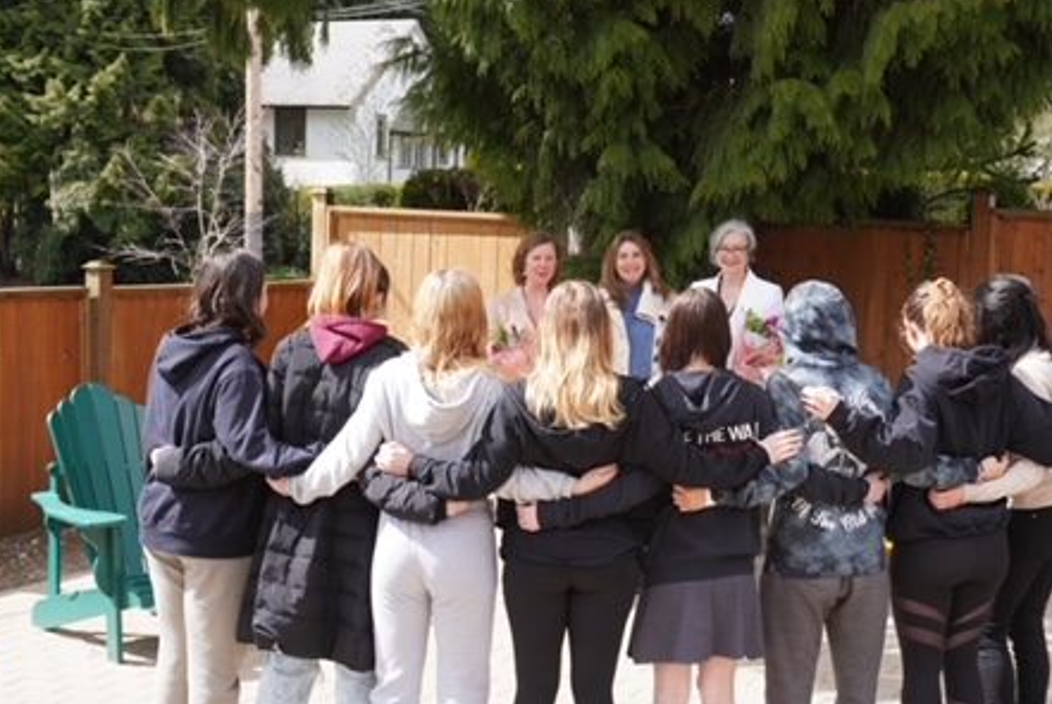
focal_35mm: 59
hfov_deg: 33.9
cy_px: 418
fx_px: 1718
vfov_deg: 23.1
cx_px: 632
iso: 100
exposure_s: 1/125
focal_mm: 27
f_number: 6.3
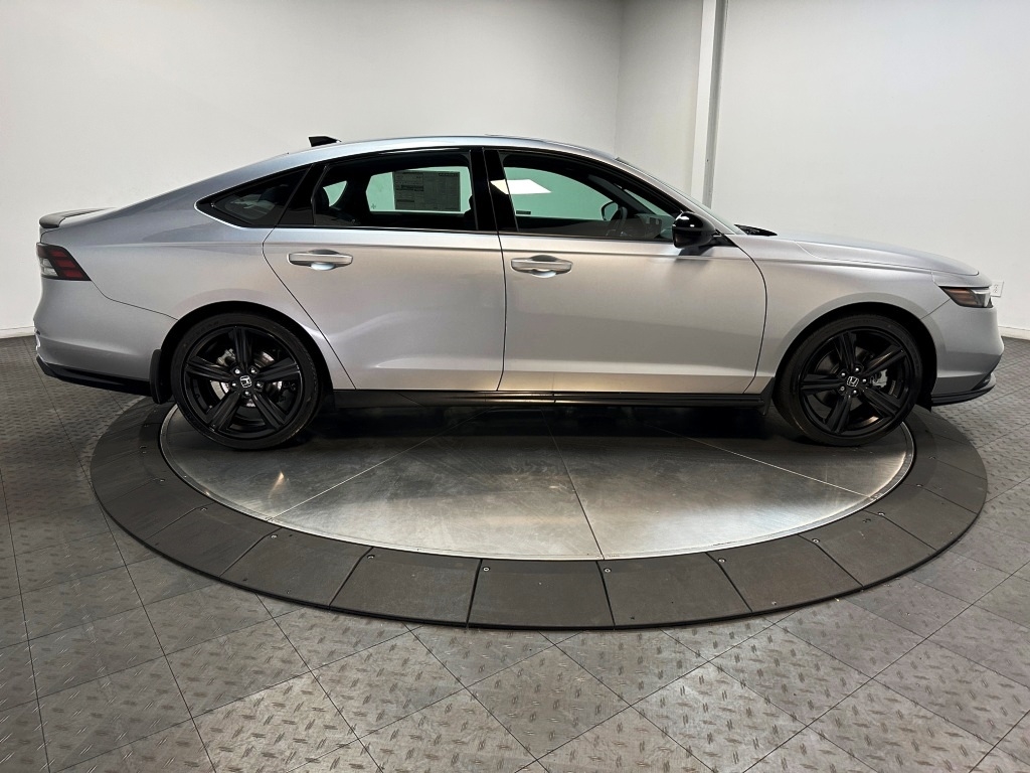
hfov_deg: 71.6
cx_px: 515
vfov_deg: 56.8
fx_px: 714
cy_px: 386
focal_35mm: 24
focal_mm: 6.86
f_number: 1.78
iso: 250
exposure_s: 1/60
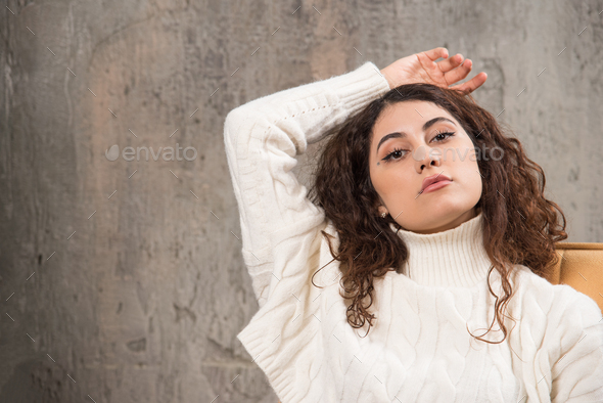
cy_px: 202
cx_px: 302
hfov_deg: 17.1
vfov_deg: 11.4
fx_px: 2011
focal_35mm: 120
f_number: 5
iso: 250
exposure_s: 1/60
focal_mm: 120
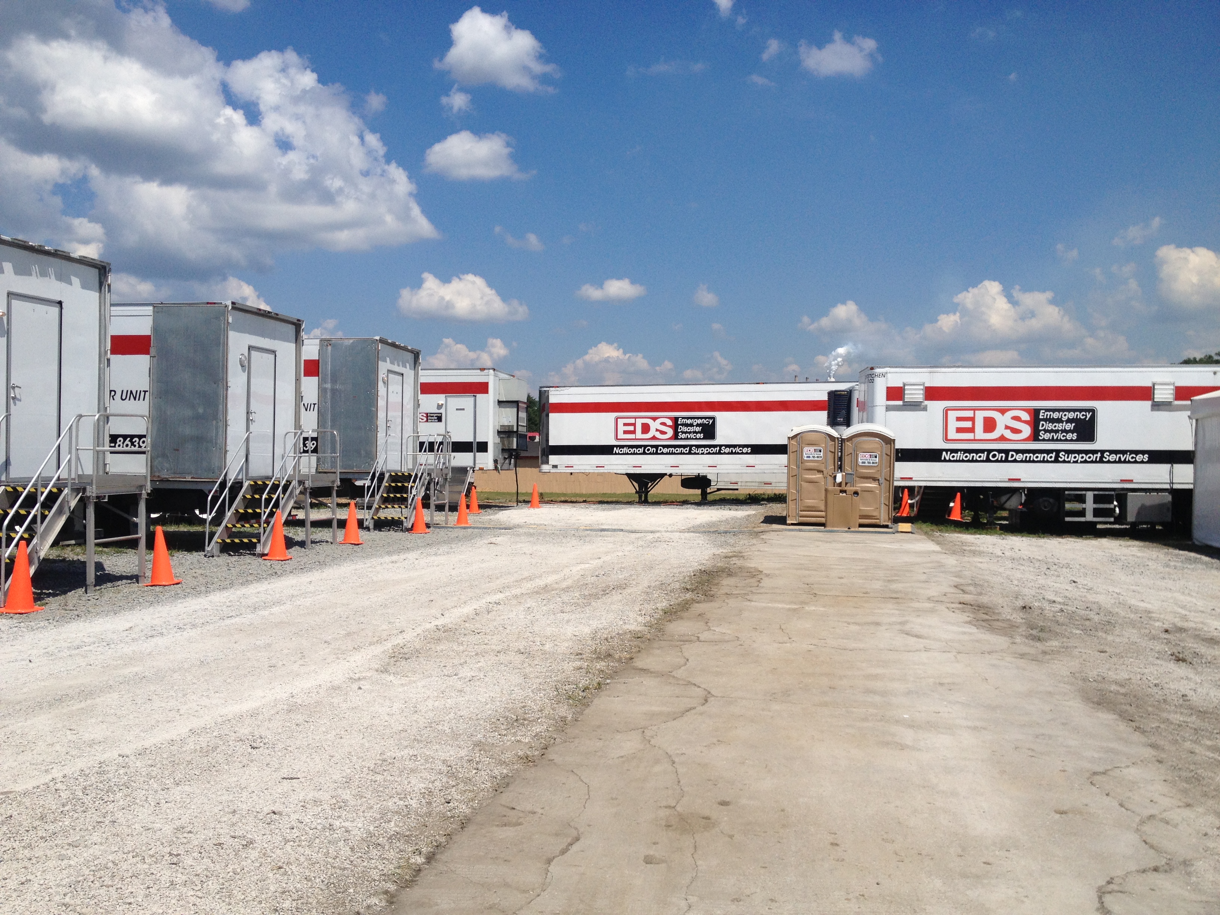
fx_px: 1234
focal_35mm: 35
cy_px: 458
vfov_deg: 40.7
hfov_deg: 52.6
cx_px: 610
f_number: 2.4
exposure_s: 1/3690
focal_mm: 4.28
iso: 50
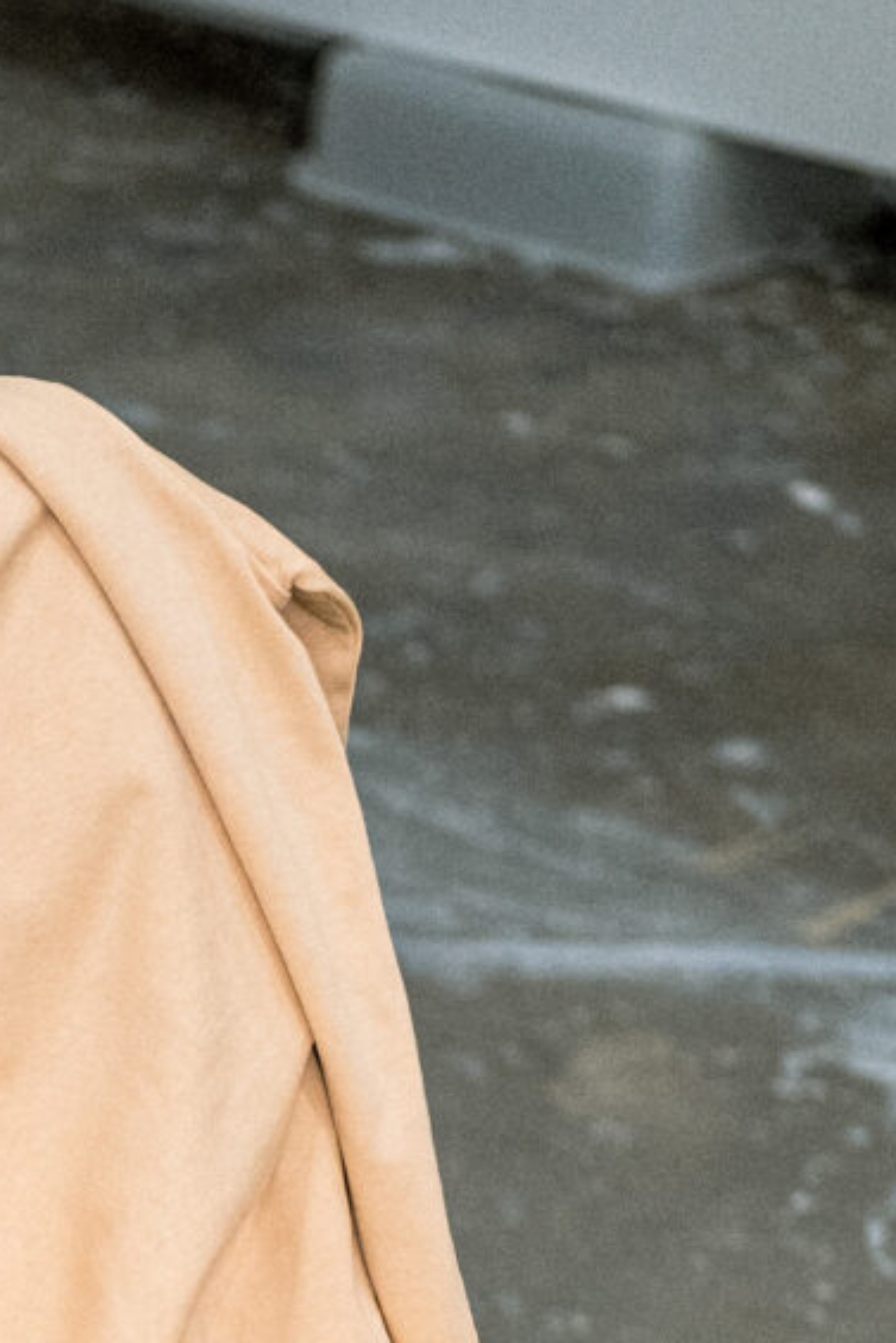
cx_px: -221
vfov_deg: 11.1
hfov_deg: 7.6
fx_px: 6715
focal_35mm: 180
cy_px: 1761
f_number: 2
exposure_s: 1/160
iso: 800
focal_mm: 35
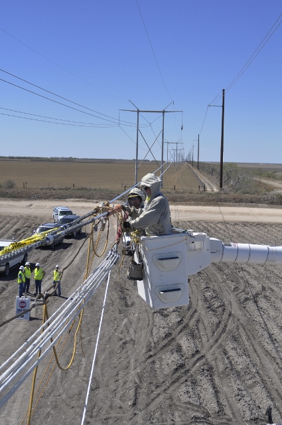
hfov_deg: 25.7
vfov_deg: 37.9
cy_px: 212
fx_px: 619
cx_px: 141
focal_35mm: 52
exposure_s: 1/1500
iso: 250
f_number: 4.5
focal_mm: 35
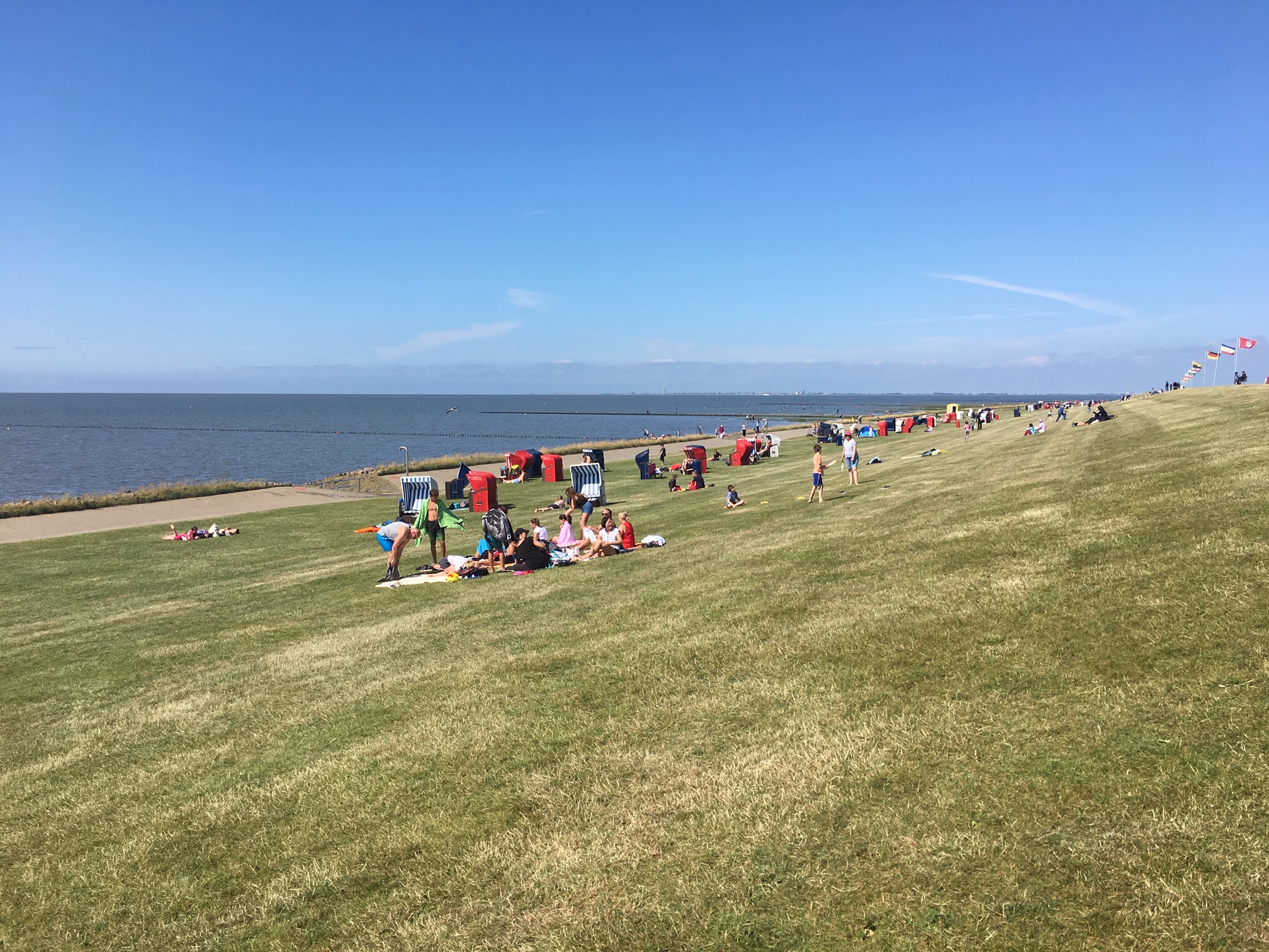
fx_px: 1063
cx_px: 634
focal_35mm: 29
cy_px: 476
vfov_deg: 48.2
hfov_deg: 61.7
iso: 25
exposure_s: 1/2331
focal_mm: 4.15
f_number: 2.2
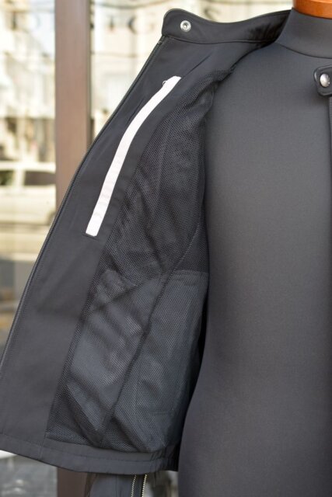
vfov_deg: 37.8
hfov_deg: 25.8
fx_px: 726
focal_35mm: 52
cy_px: 248
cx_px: 166
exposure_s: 1/50
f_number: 2.8
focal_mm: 35
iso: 100
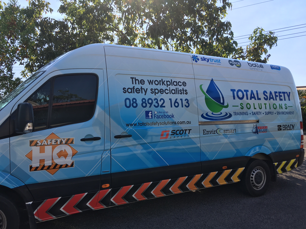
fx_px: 256
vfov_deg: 48.2
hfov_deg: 61.7
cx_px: 153
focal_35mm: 29
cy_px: 114
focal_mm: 4.15
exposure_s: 1/999
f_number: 2.2
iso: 25
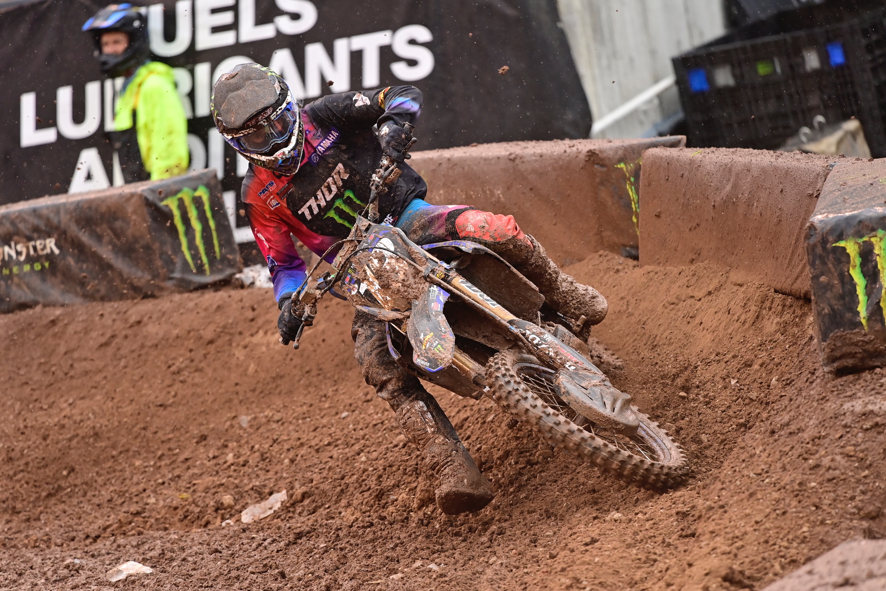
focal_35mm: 300
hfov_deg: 6.9
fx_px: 7383
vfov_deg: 4.6
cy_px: 296
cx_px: 443
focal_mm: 300
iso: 1600
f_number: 4
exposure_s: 1/1600
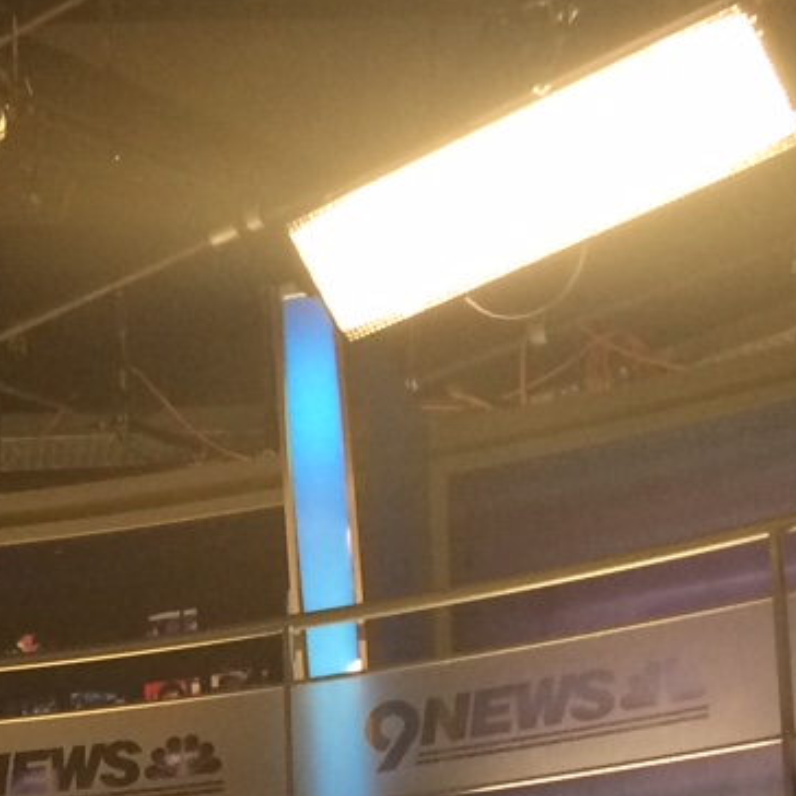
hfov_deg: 13.7
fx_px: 2992
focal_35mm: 115
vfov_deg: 14.2
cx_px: -575
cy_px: 1174
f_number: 2.2
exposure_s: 1/30
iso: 160
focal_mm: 4.15
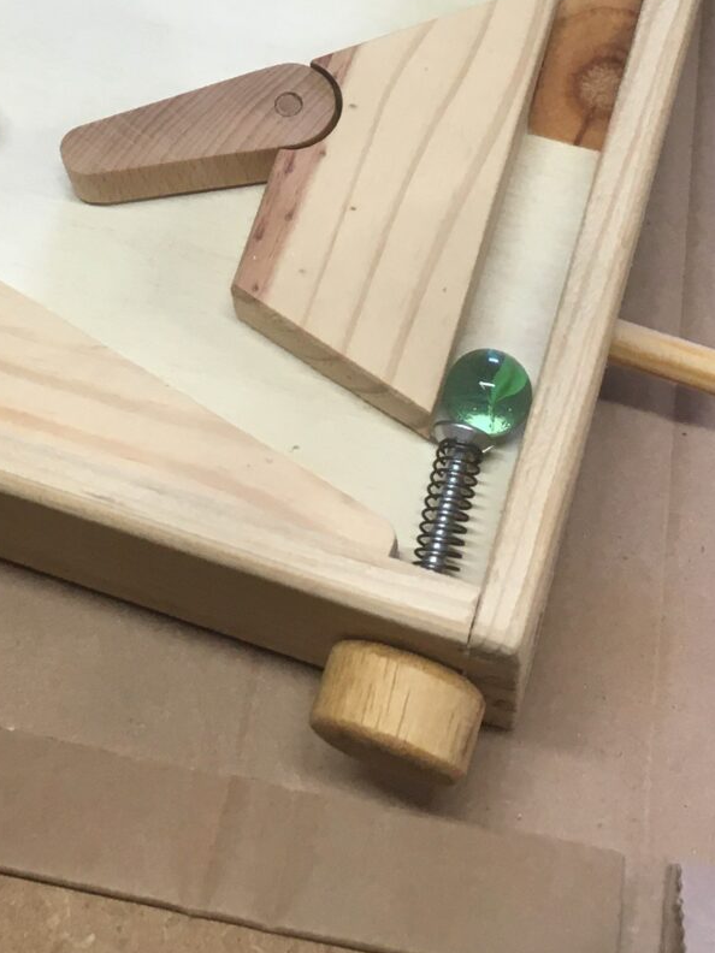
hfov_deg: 19.5
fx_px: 2066
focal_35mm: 75
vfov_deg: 24.3
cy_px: -96
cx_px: 197
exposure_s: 1/33
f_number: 2.2
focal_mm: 4.15
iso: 80
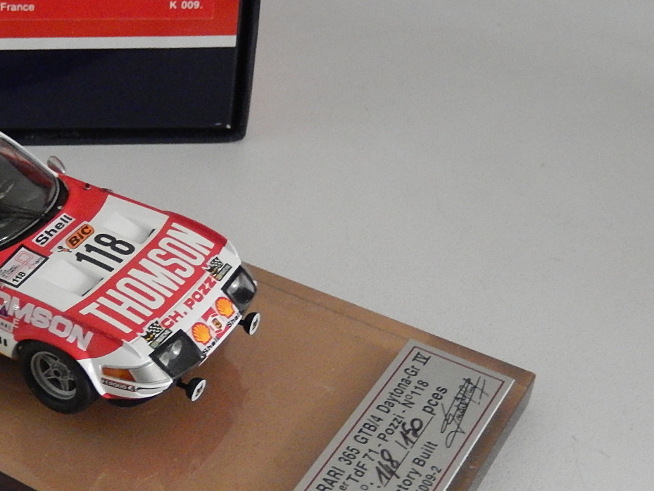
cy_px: 271
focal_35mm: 62
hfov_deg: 30.4
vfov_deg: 23.6
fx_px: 1172
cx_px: 127
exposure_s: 1/3
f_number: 4
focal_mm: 6.5
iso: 800
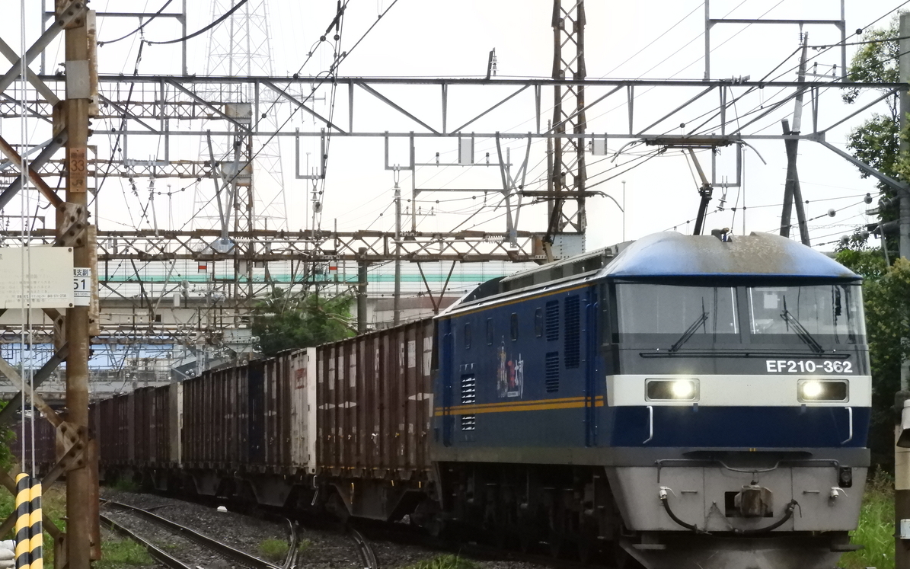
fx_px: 4489
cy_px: 335
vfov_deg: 7.2
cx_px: 455
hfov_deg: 11.6
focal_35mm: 181
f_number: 5.2
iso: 1250
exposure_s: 1/640
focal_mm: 30.5
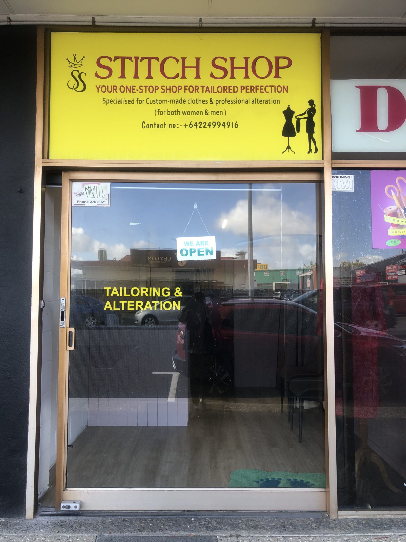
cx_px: 203
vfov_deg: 63.4
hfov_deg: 49.7
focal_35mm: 28
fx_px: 438
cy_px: 271
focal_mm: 4
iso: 20
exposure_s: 1/119
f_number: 1.8
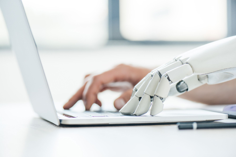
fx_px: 689
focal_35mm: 105
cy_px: 78
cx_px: 118
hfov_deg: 19.4
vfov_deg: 13.1
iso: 250
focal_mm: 105
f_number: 3.5
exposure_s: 1/250
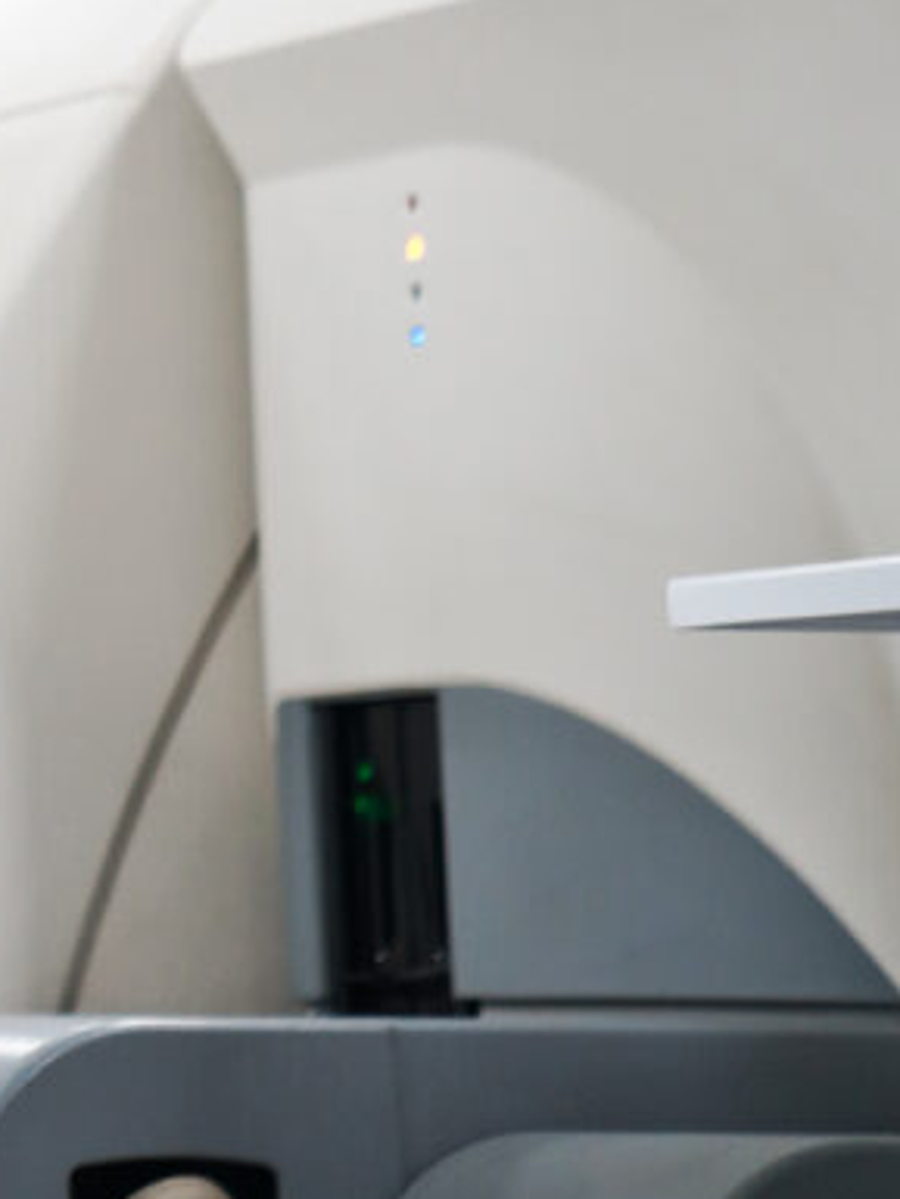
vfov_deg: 8.3
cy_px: -132
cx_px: -1464
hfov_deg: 5.9
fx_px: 8246
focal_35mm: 238
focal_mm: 62
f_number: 2.8
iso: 800
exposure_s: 1/100
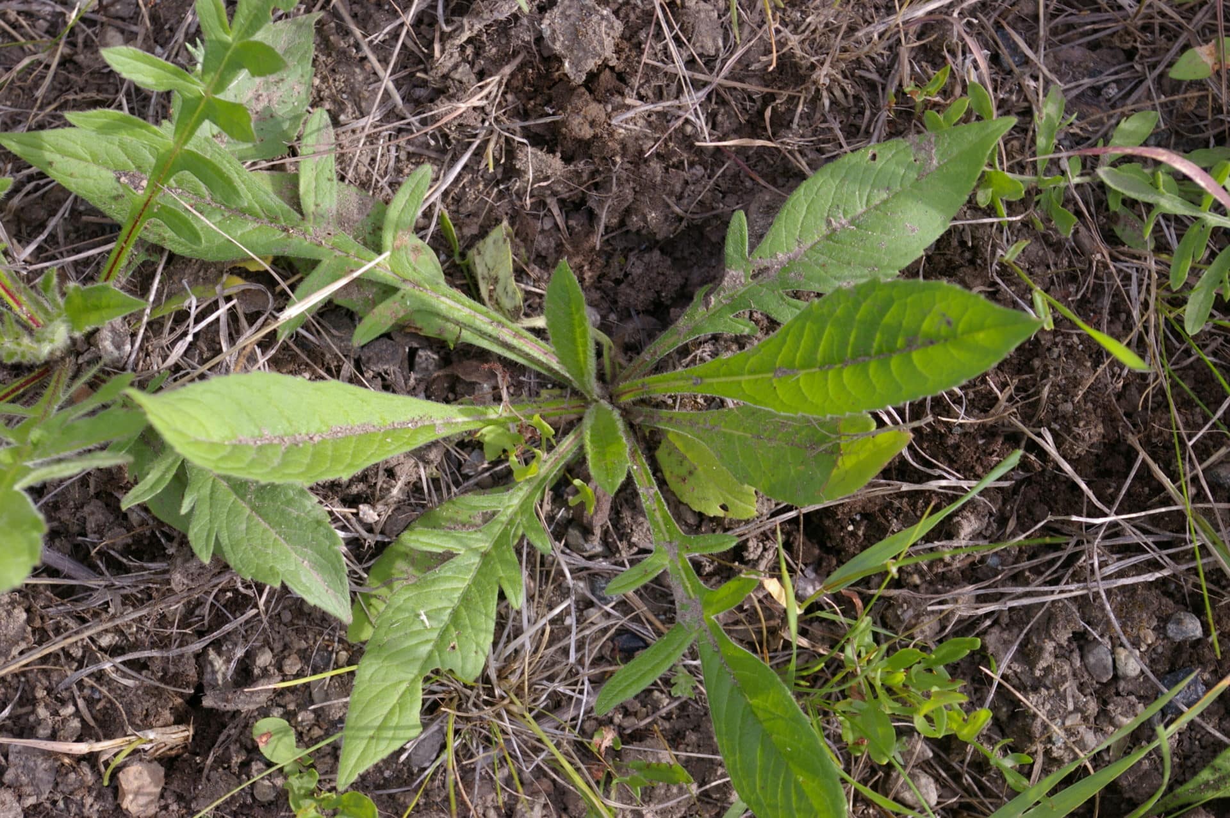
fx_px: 2816
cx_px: 615
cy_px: 409
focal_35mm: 82
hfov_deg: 24.6
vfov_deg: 16.5
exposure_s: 1/125
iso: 200
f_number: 8
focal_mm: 55
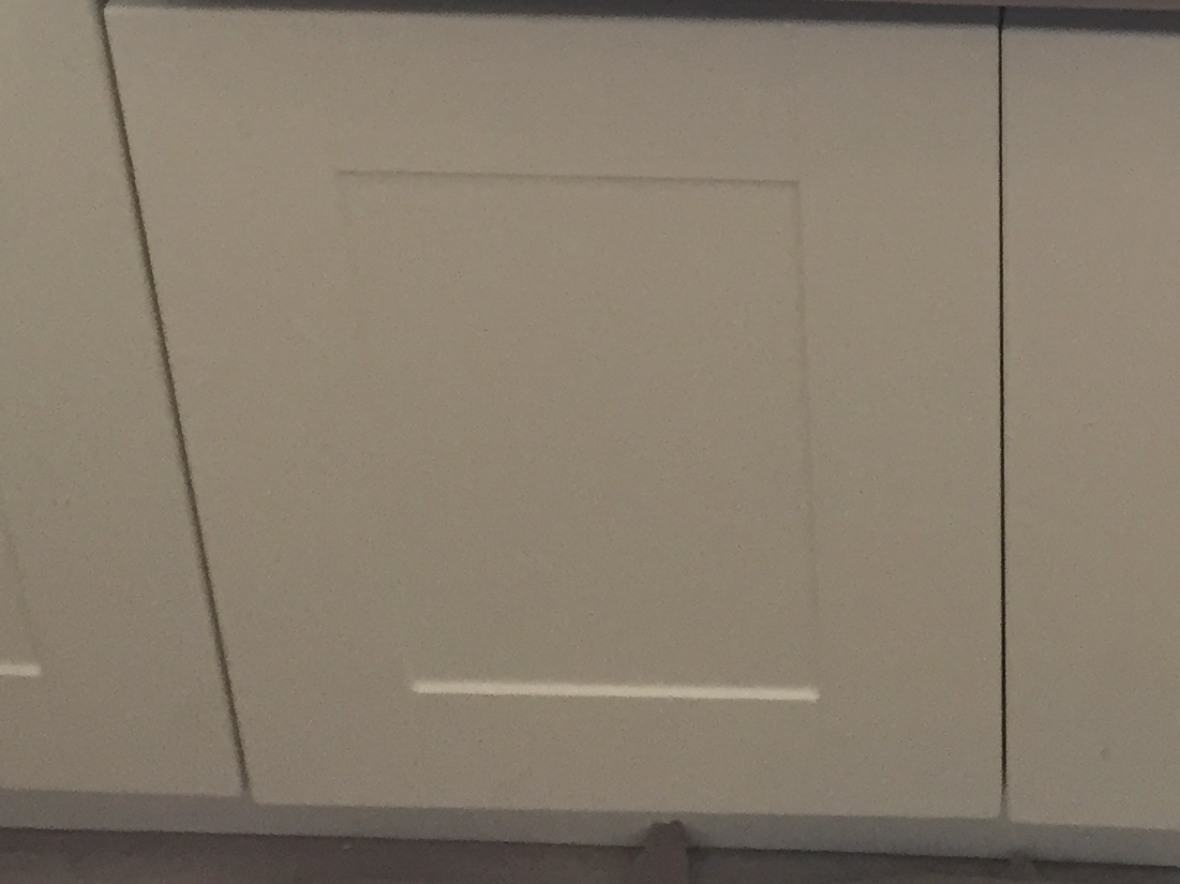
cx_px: 1174
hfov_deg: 21.9
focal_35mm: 86
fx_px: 2931
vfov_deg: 15.9
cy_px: -388
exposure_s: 1/30
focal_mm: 4.15
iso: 50
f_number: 2.2
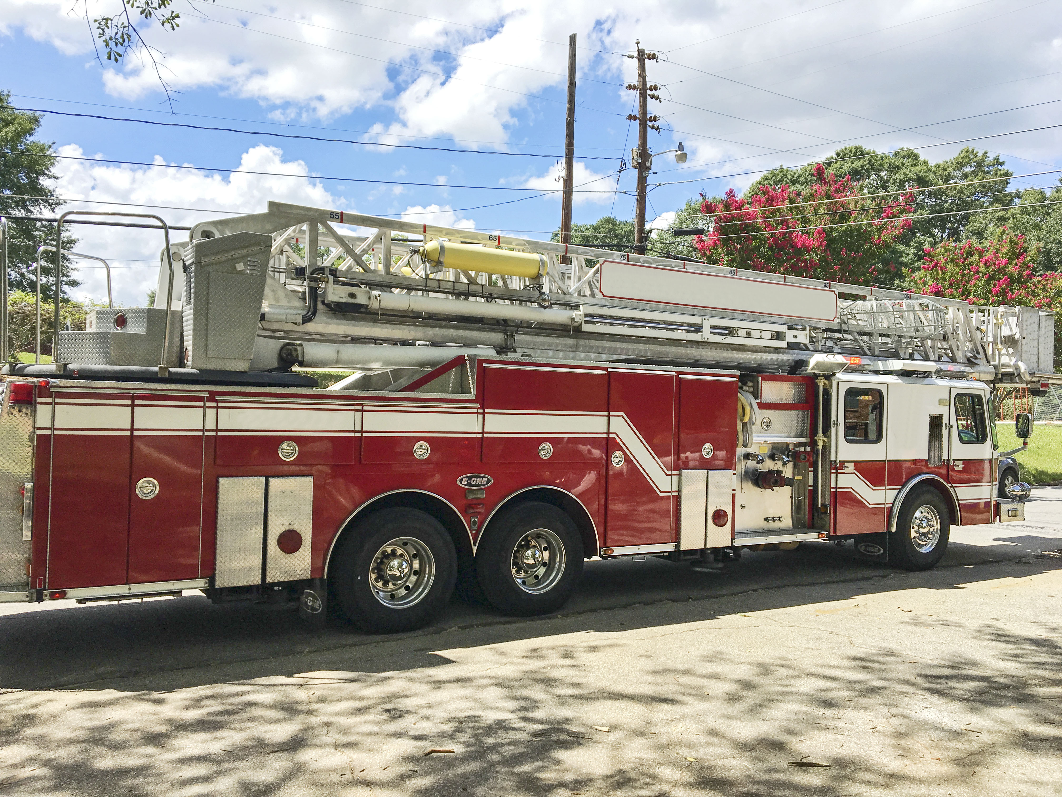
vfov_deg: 48.2
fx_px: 890
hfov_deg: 61.7
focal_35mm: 29
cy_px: 398
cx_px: 531
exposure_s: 1/1500
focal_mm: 4.15
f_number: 2.2
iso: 25
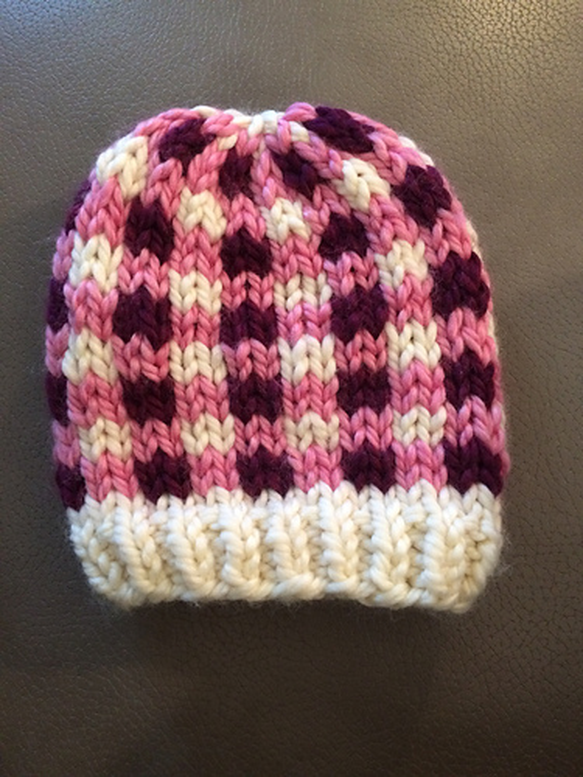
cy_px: 388
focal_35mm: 29
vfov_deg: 61.7
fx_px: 651
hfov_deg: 48.2
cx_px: 292
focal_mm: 4.15
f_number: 2.2
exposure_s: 1/24
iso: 320
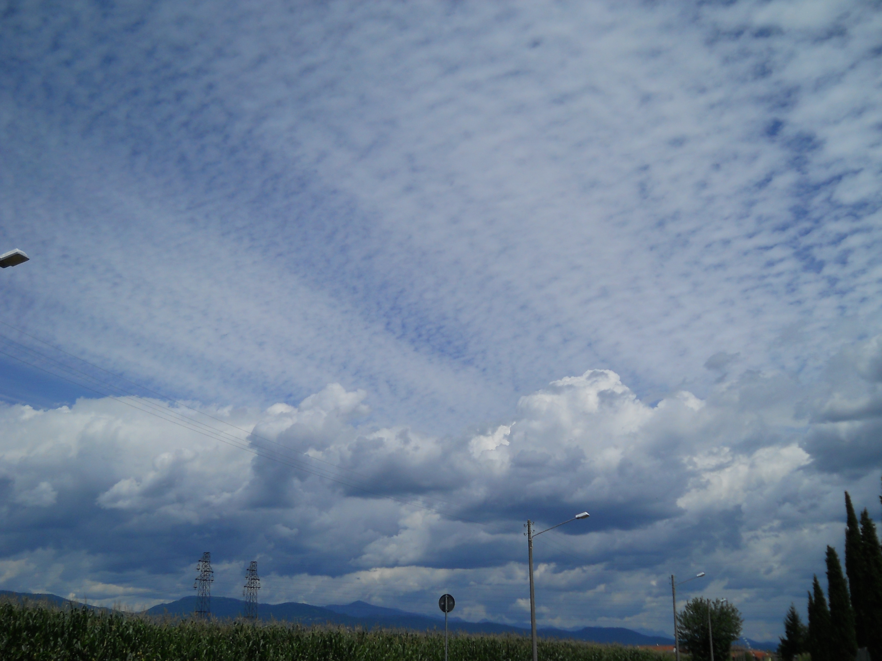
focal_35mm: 41
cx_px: 441
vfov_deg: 35.1
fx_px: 1045
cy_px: 330
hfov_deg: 45.8
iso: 80
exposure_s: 1/1250
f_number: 5.5
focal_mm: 6.72
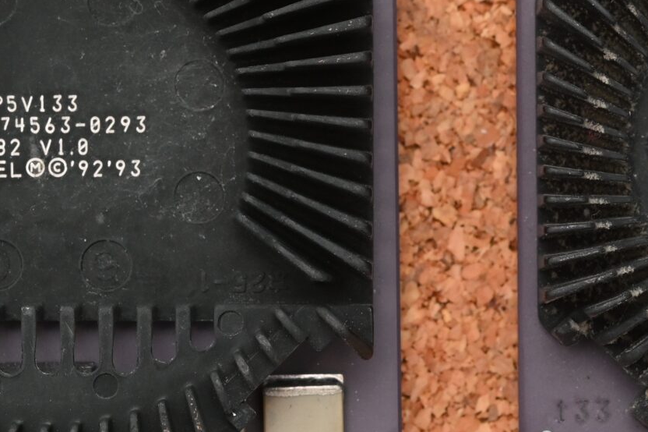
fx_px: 4984
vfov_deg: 5.0
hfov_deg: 7.4
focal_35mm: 277
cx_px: 435
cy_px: 112
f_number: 8
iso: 125
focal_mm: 60
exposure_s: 1/60
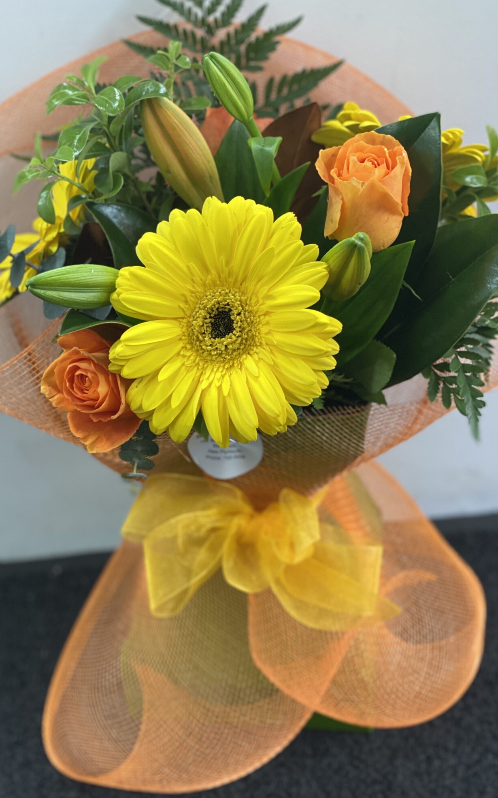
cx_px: 240
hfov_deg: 23.1
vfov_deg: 36.3
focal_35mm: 56
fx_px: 1217
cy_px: 395
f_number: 2
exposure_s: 1/33
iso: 125
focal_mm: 6
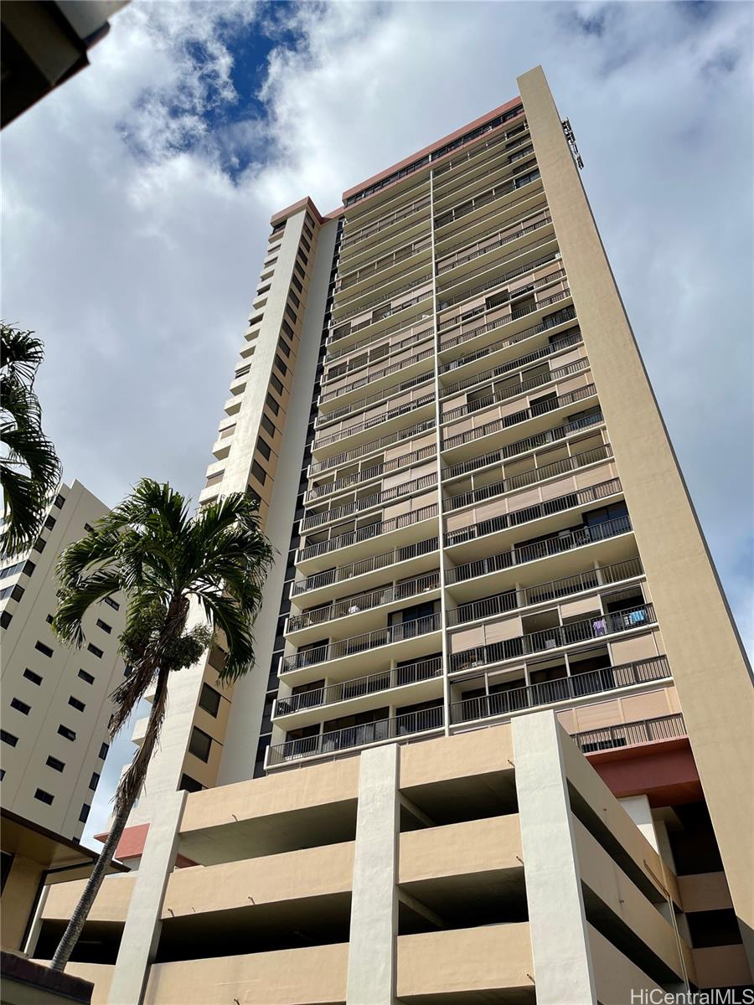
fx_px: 755
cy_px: 502
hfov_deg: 53.1
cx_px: 377
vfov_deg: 67.3
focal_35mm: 26
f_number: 1.6
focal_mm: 5.1
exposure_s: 1/5376
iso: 32
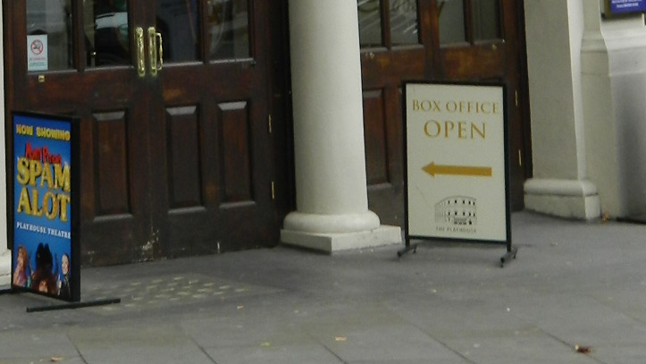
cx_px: 129
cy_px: -520
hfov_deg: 14.7
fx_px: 2484
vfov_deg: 7.8
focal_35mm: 145
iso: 100
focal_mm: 8.4
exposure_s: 1/50
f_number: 3.6
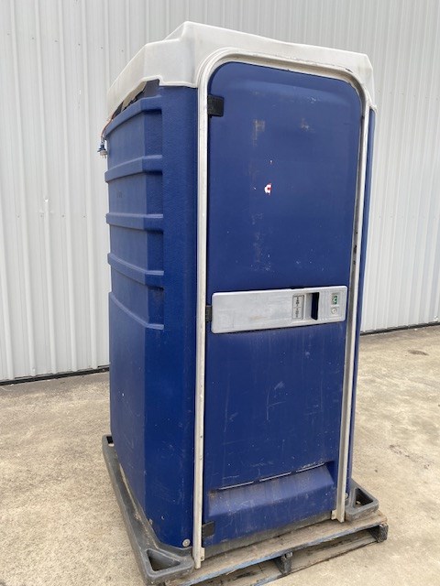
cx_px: 220
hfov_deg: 53.1
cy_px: 293
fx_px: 441
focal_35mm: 26
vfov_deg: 67.3
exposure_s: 1/426
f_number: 1.8
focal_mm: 4.25
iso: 32
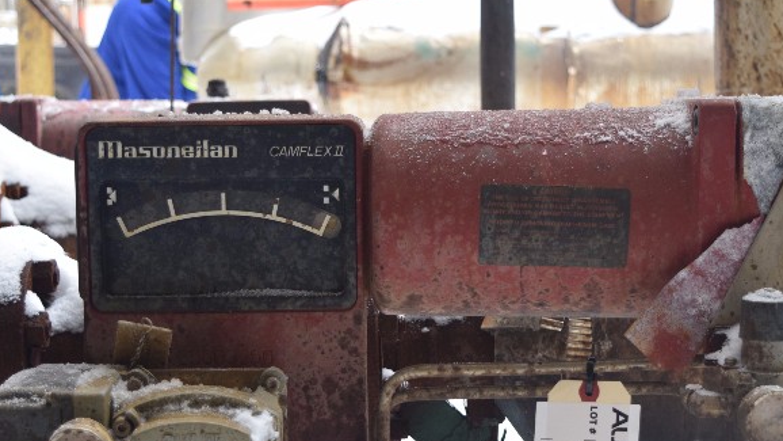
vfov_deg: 16.3
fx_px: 1536
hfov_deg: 28.6
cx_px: 423
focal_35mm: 74
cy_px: 303
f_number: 4.5
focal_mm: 34
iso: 560
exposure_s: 1/60
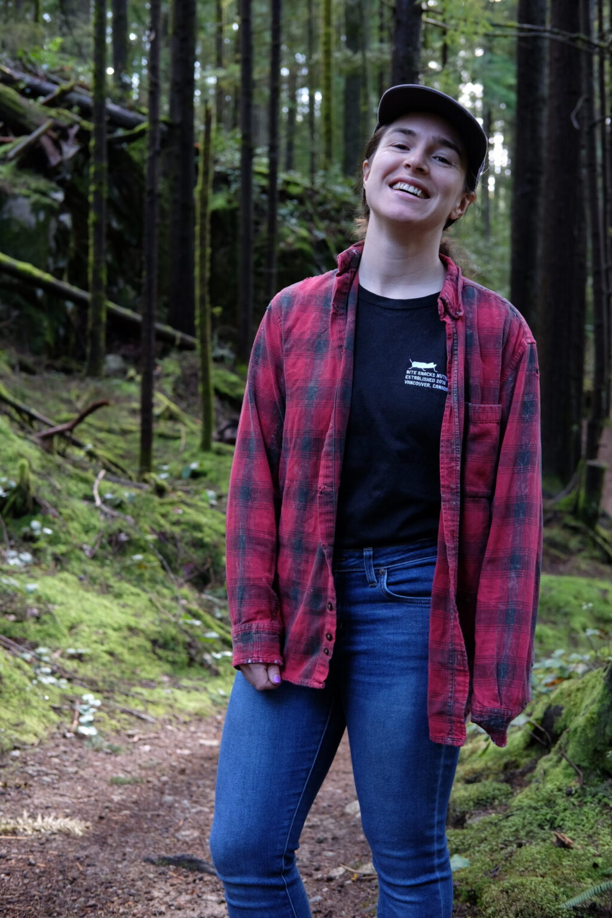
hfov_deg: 25.5
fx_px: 1351
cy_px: 459
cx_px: 306
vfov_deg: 37.5
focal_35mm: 53
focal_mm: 35
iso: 640
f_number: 4
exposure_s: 1/60
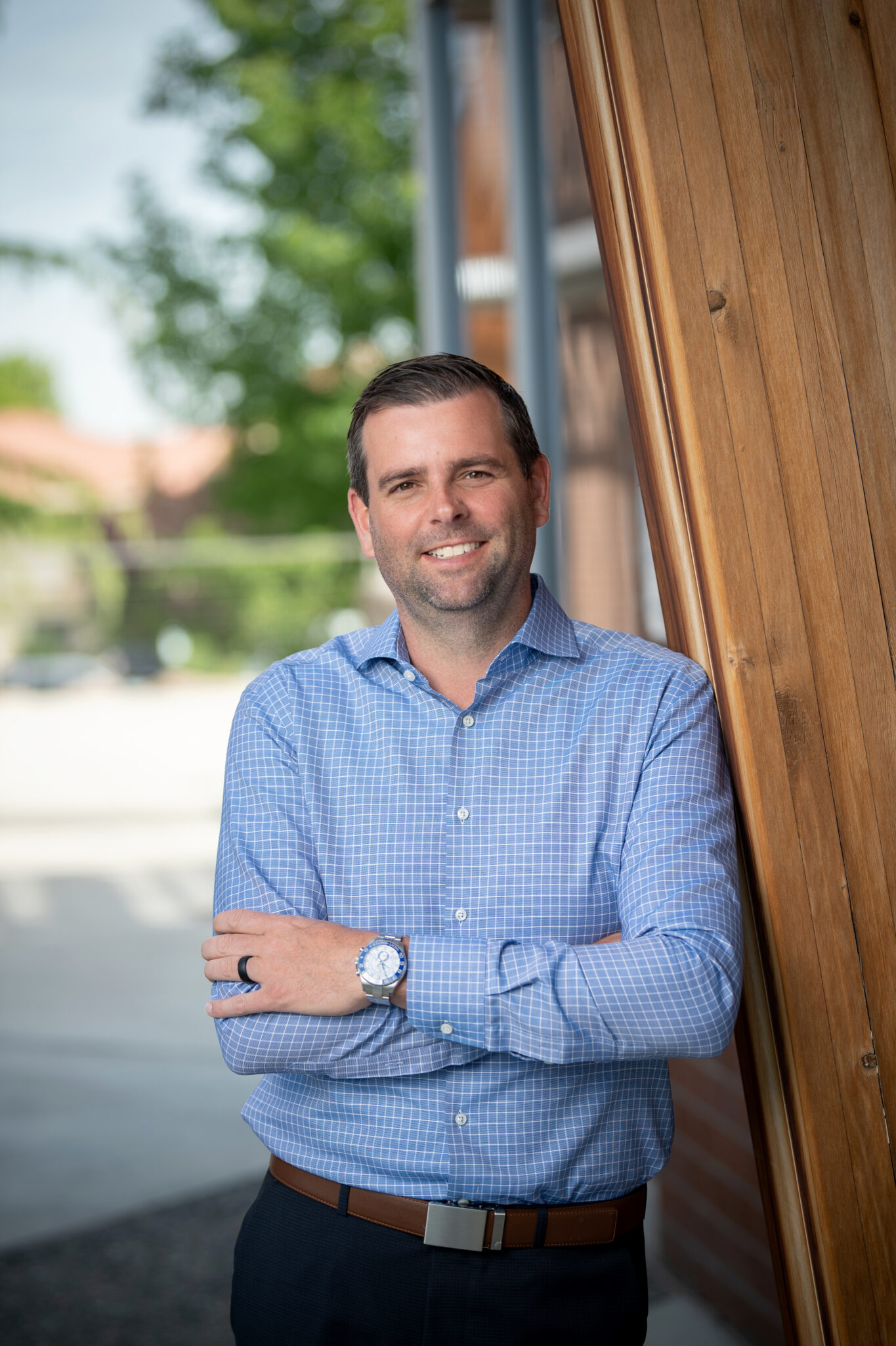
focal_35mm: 100
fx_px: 3734
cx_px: 448
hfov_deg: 13.7
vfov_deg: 20.4
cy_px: 673
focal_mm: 100
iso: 100
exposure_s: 1/500
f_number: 2.8
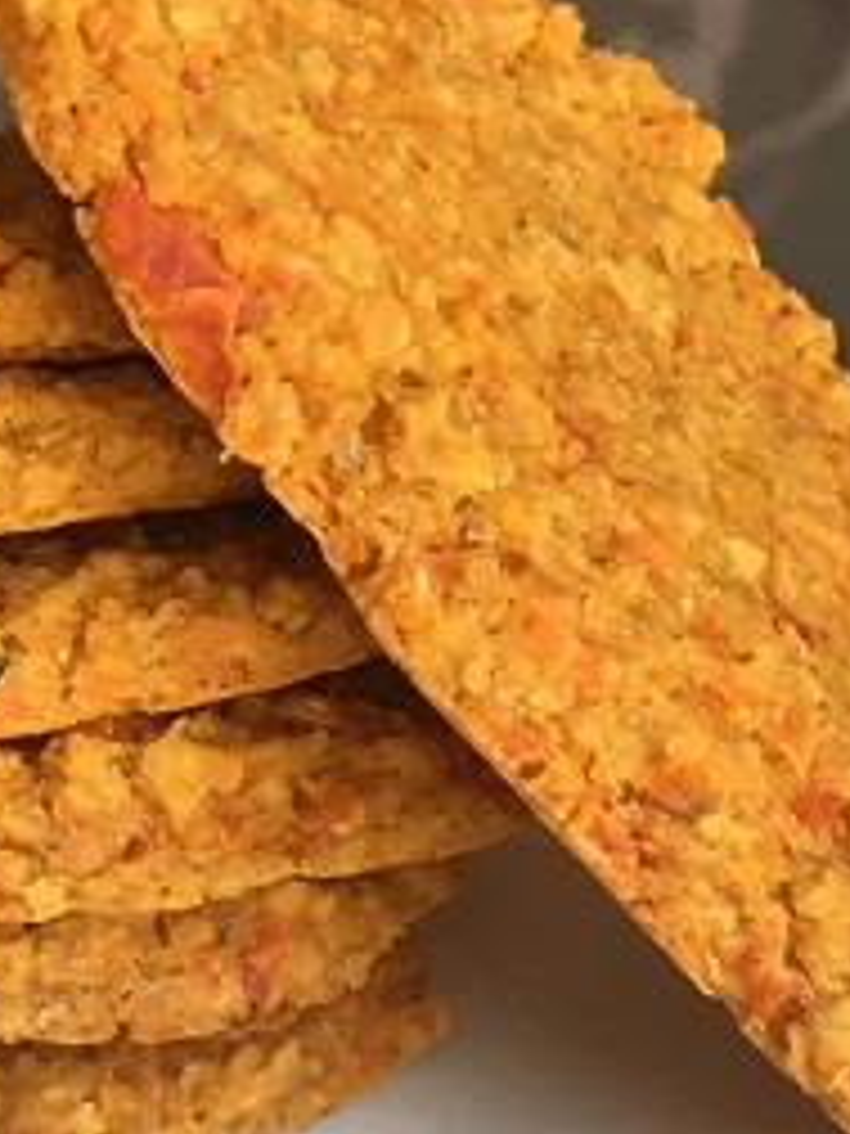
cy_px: 650
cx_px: -218
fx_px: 3045
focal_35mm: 93
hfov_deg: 15.2
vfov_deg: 21.1
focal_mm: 4.15
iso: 50
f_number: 2.2
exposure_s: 1/33
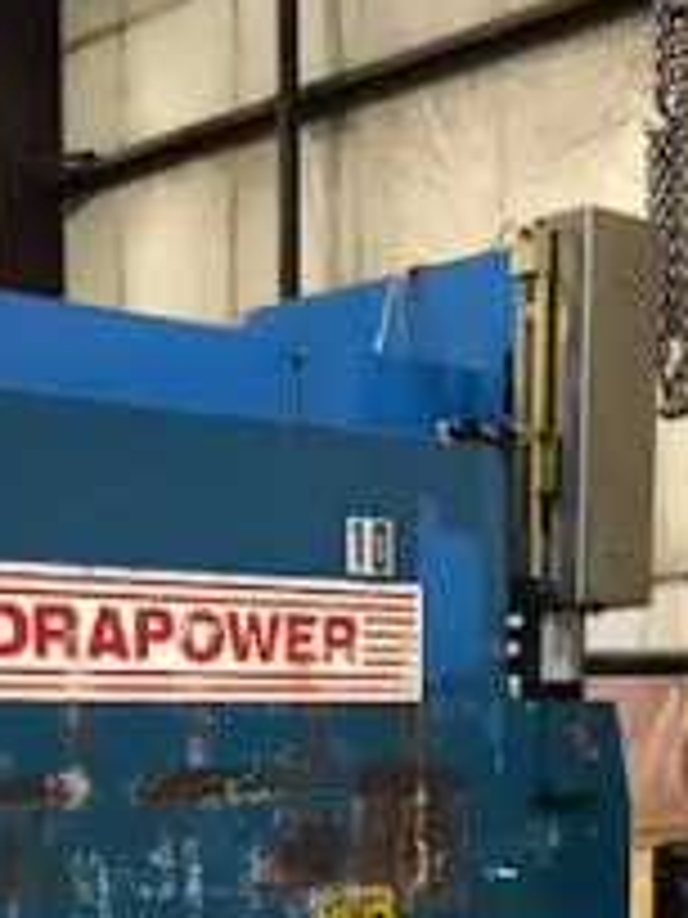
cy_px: 954
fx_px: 2094
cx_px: 58
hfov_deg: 18.3
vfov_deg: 23.5
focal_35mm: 79
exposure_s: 1/15
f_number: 1.8
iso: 100
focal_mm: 3.99
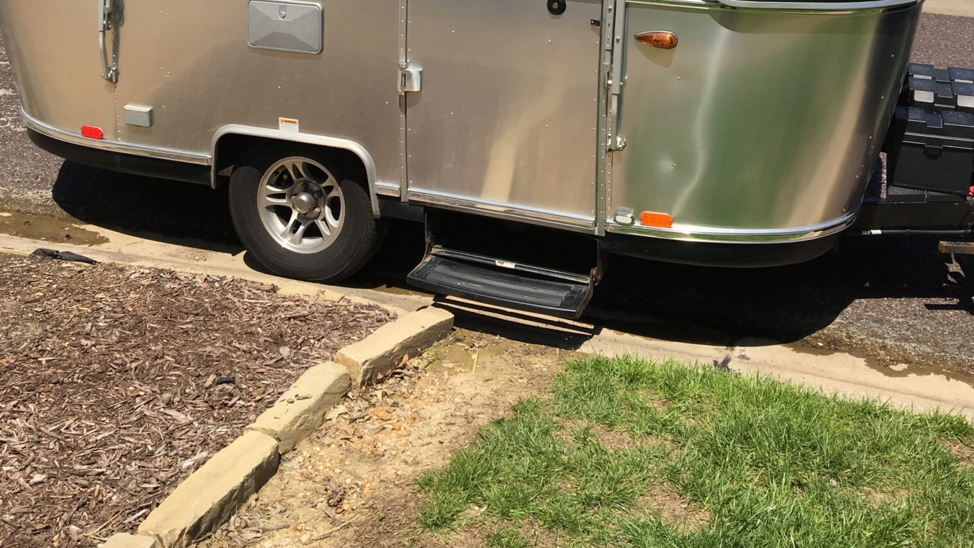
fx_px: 1136
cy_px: -72
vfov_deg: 25.0
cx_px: 472
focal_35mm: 44
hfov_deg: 46.4
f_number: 2.2
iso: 25
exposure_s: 1/2079
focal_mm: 4.15
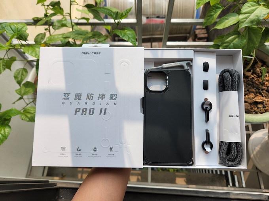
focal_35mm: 23
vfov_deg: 58.9
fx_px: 179
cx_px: 134
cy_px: 100
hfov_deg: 73.9
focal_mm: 5.4
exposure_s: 1/515
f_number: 1.8
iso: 20
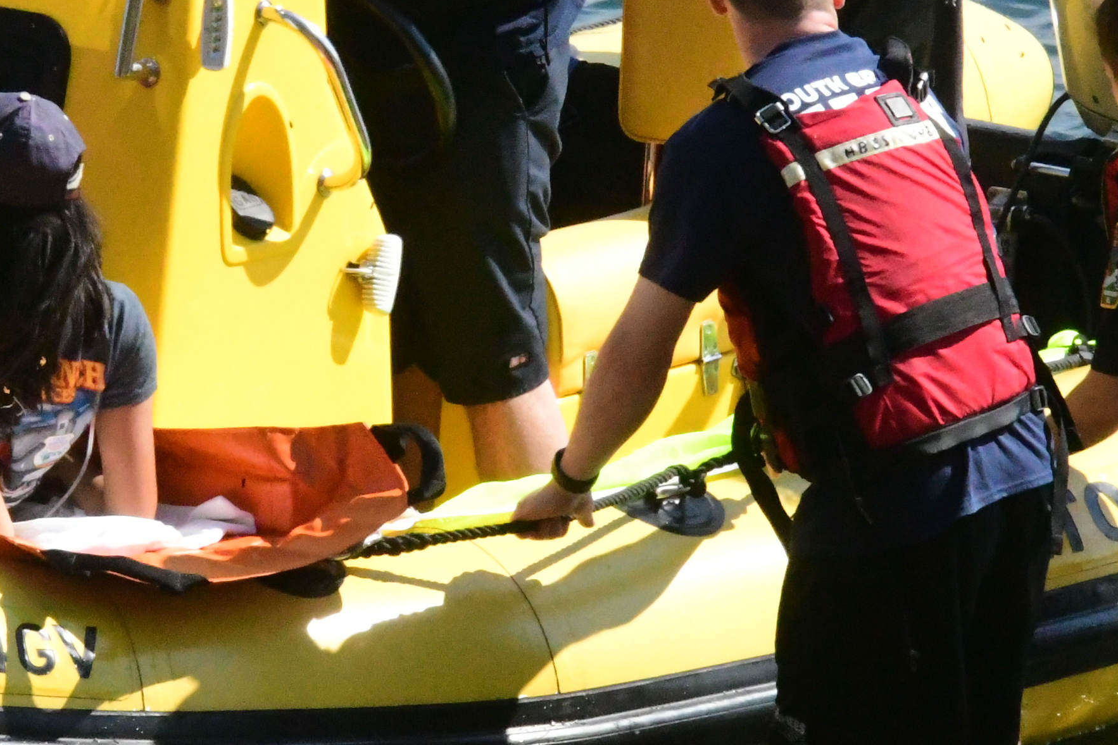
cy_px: 51
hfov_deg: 2.8
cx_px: 244
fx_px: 23133
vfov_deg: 1.8
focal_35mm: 745
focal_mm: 210
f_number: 22
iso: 10000
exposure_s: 1/2000
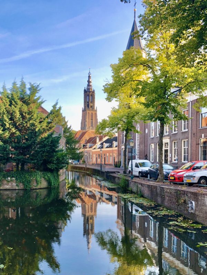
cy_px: 138
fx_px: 223
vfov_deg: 63.4
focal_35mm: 28
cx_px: 104
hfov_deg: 49.7
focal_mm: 4
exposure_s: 1/146
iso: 20
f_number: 1.8
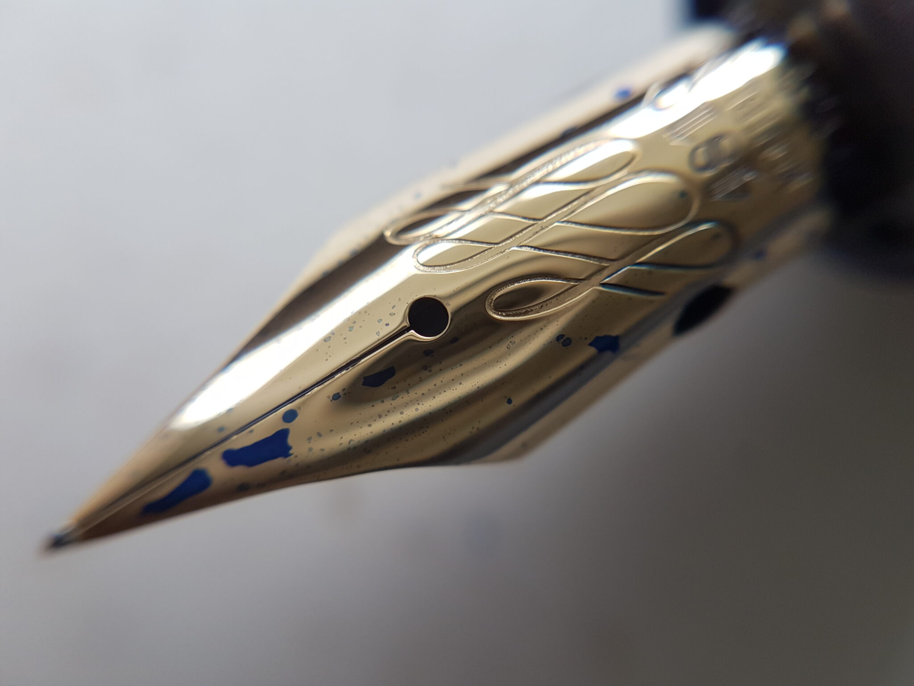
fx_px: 687
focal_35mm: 26
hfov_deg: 67.3
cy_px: 343
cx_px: 457
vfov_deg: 53.1
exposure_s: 1/120
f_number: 1.7
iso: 64
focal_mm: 4.2
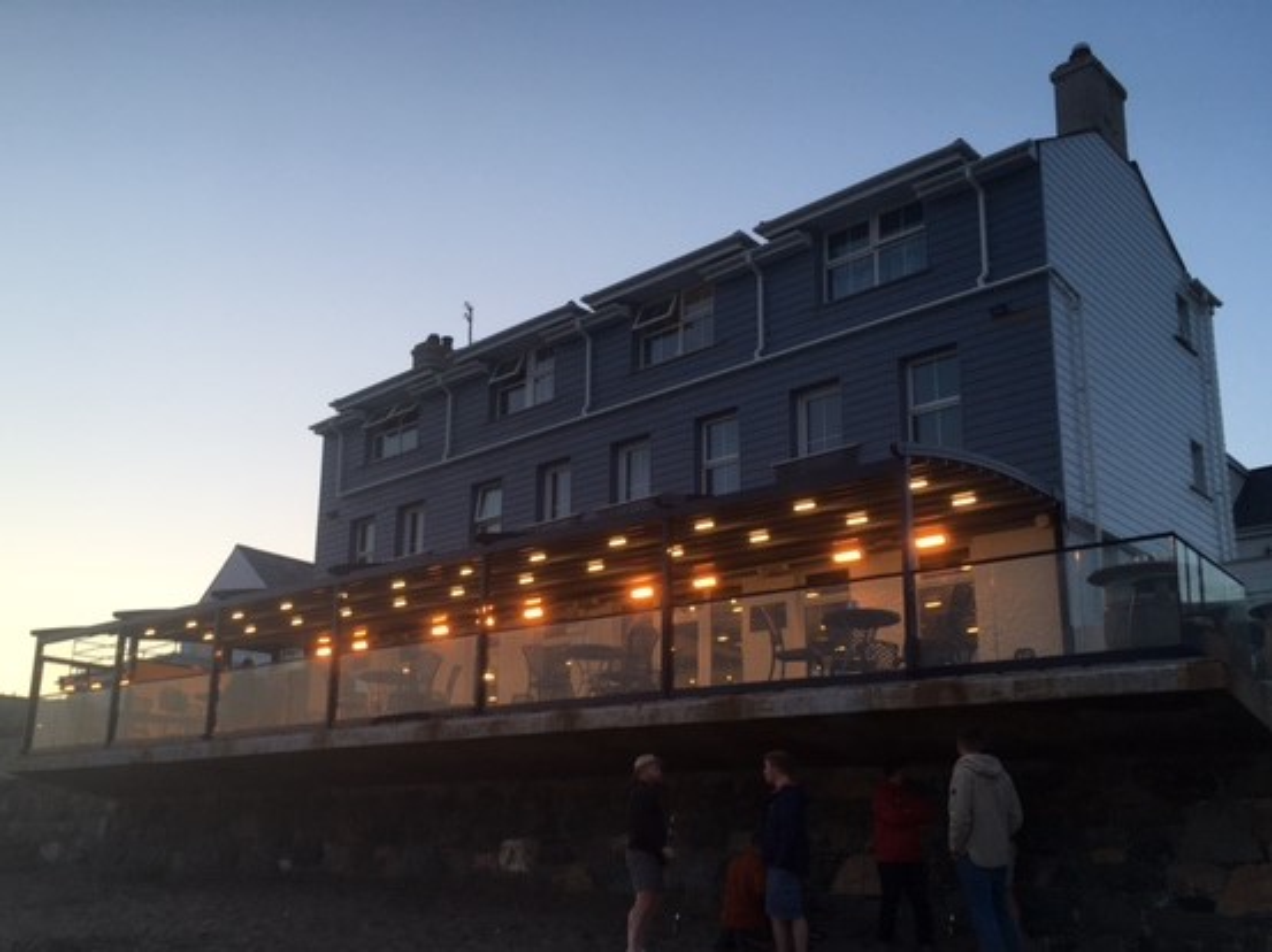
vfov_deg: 48.2
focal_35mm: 29
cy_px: 476
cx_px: 636
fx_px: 1065
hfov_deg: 61.7
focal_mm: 4.15
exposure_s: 1/50
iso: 32
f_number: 2.2
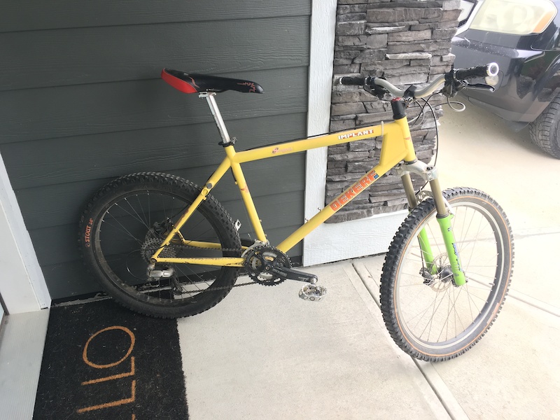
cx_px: 280
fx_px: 469
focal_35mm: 29
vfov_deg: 48.2
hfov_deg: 61.7
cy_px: 210
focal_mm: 4.15
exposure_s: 1/120
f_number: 2.2
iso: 40
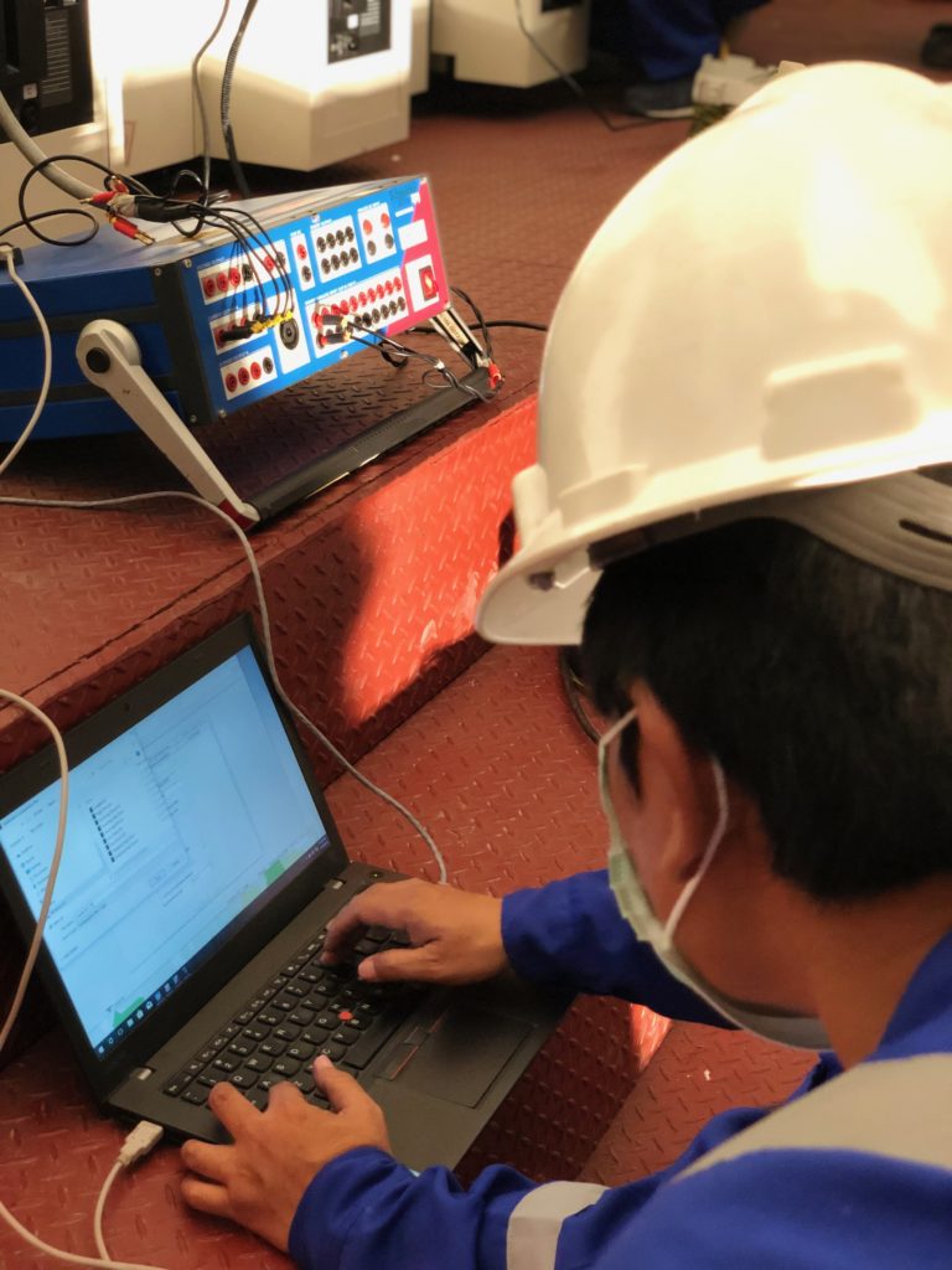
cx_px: 476
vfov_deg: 36.8
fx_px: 1907
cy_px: 635
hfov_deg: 28.0
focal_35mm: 52
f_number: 2.4
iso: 160
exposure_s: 1/12
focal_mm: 6
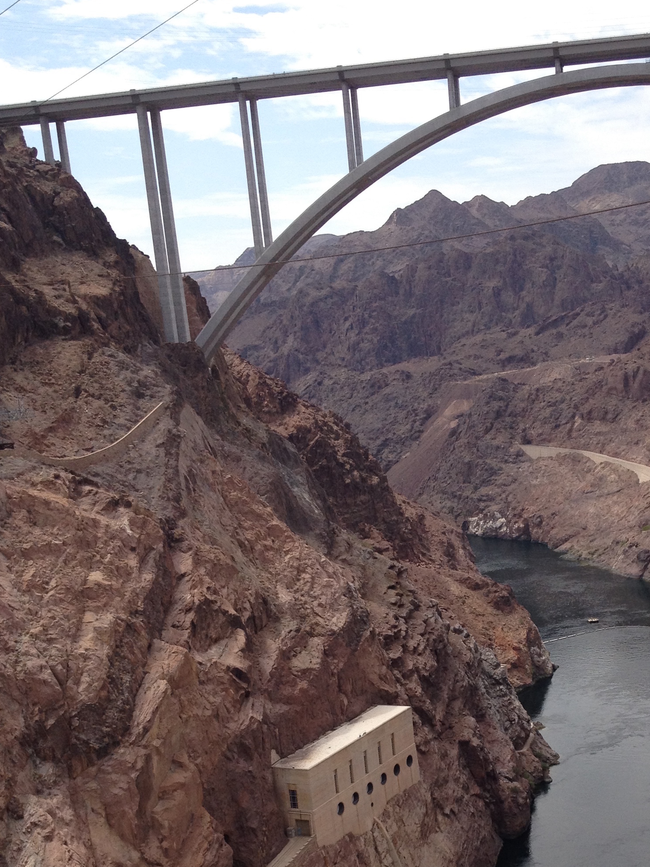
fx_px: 1452
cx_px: 487
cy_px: 694
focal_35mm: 58
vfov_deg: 32.3
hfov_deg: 24.9
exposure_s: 1/1577
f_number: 2.4
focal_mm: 4.28
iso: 80
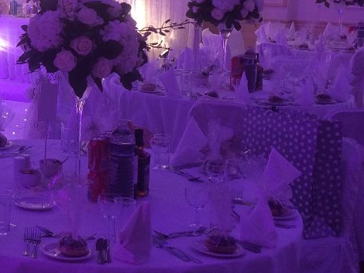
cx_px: -47
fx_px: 779
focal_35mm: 74
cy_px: 28
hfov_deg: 24.4
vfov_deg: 19.6
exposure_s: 1/30
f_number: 2.2
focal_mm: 4.15
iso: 100
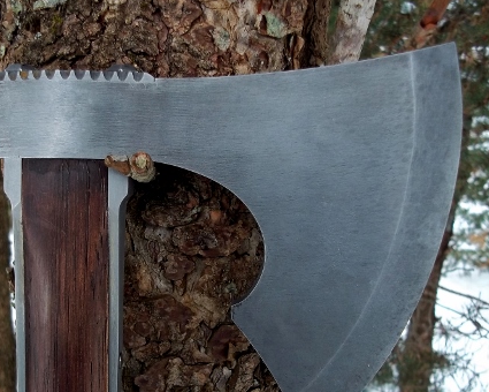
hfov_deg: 38.9
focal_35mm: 47
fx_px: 680
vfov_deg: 31.9
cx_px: 151
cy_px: 251
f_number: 2.9
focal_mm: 5.7
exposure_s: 1/125
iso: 80
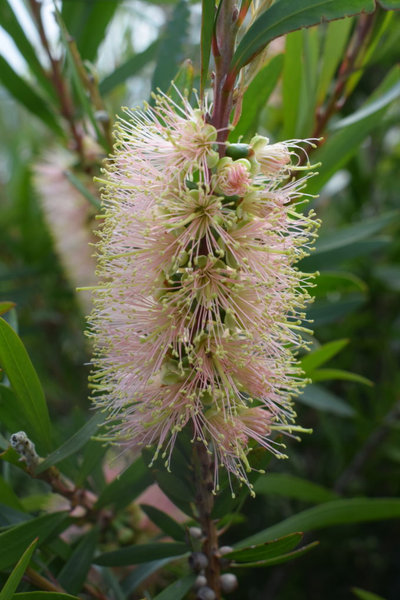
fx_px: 775
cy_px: 300
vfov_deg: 42.3
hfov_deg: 28.9
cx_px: 200
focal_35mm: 46
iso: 250
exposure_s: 1/250
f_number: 8
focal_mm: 31
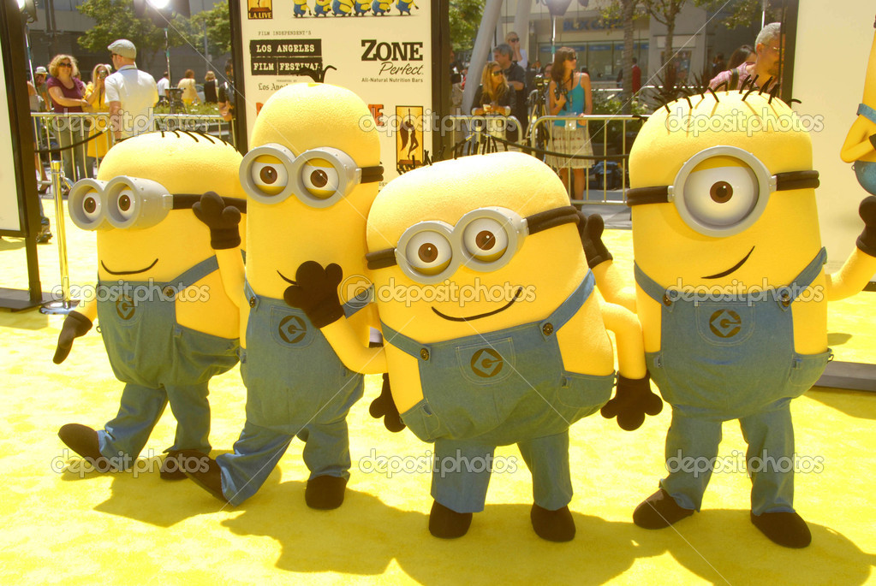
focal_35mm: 40
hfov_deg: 47.9
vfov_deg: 33.1
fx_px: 987
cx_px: 438
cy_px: 293
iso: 100
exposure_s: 1/250
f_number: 8
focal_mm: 27
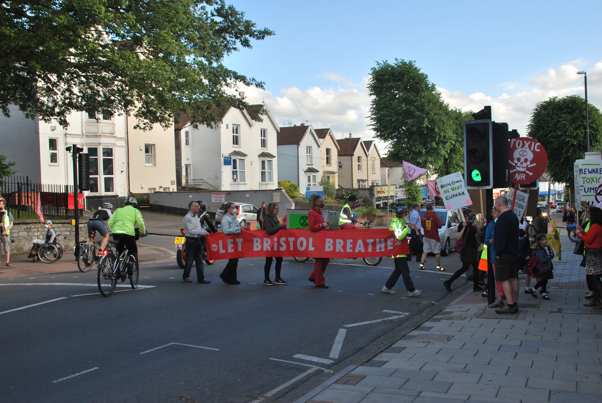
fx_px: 703
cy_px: 202
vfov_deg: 32.0
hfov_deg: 46.3
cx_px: 301
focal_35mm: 42
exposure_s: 1/200
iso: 100
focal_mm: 28
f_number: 7.1
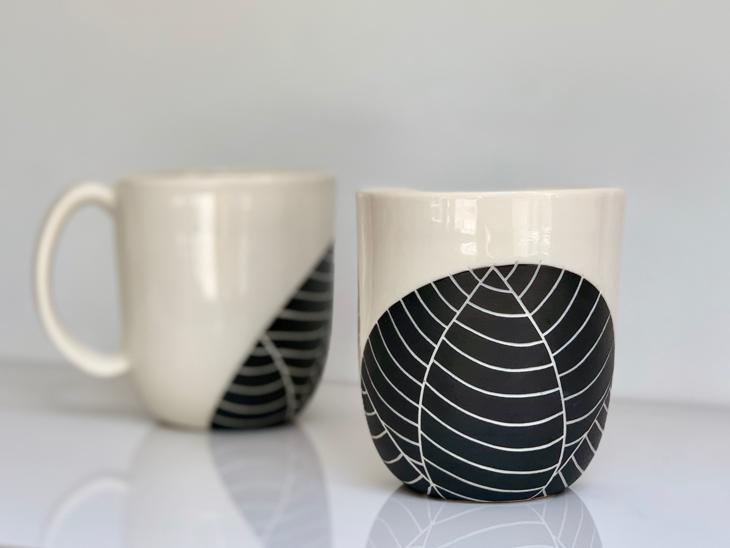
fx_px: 1097
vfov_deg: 28.0
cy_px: 274
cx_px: 365
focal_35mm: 52
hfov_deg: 36.8
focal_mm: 6
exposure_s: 1/122
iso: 32
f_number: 2.4
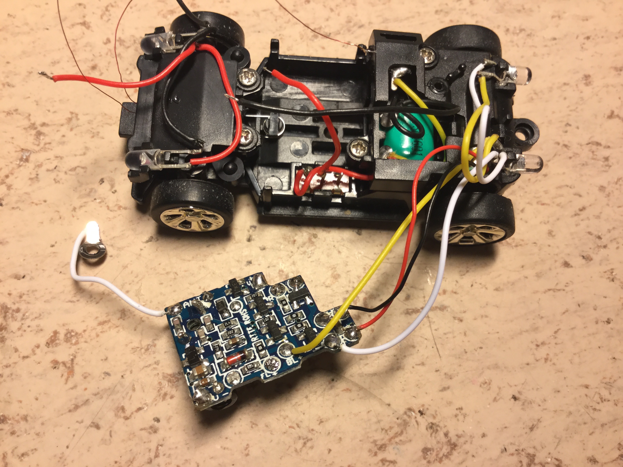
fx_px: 558
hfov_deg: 58.4
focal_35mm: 31
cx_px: 312
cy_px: 234
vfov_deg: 45.4
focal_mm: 3.3
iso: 64
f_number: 2.4
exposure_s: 1/33
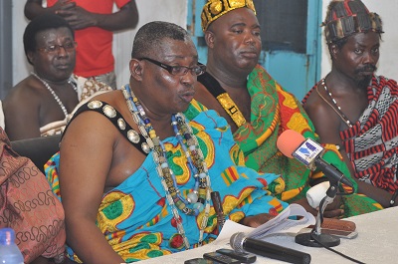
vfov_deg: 13.0
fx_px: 1159
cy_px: 132
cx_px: 199
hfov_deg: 19.5
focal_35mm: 105
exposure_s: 1/60
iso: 640
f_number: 5.6
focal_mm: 70
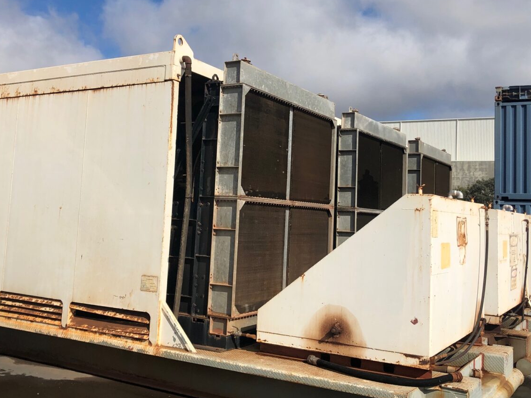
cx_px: 281
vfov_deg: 36.7
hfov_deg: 47.8
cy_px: 165
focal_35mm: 39
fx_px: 598
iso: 25
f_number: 1.8
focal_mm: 3.99
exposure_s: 1/4367
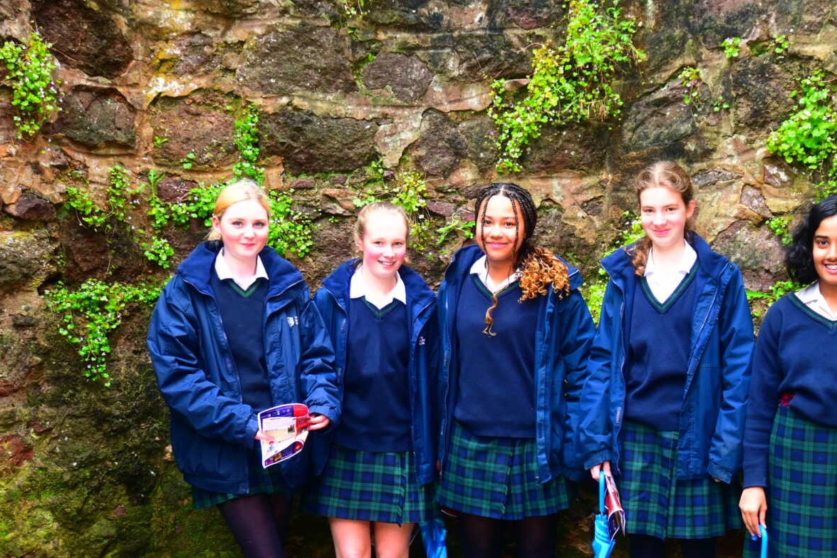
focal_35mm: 51
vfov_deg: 26.4
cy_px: 350
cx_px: 517
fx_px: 1186
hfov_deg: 38.7
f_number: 4.5
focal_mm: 26
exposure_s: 1/125
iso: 500
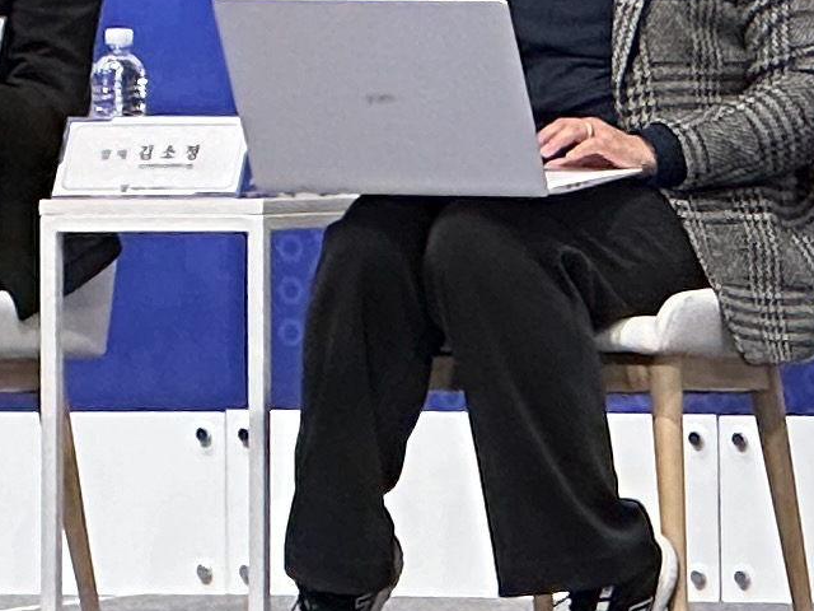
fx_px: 11405
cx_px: 1680
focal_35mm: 485
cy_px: -350
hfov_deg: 4.0
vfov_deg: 3.1
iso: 200
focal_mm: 9
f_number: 2.8
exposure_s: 1/105
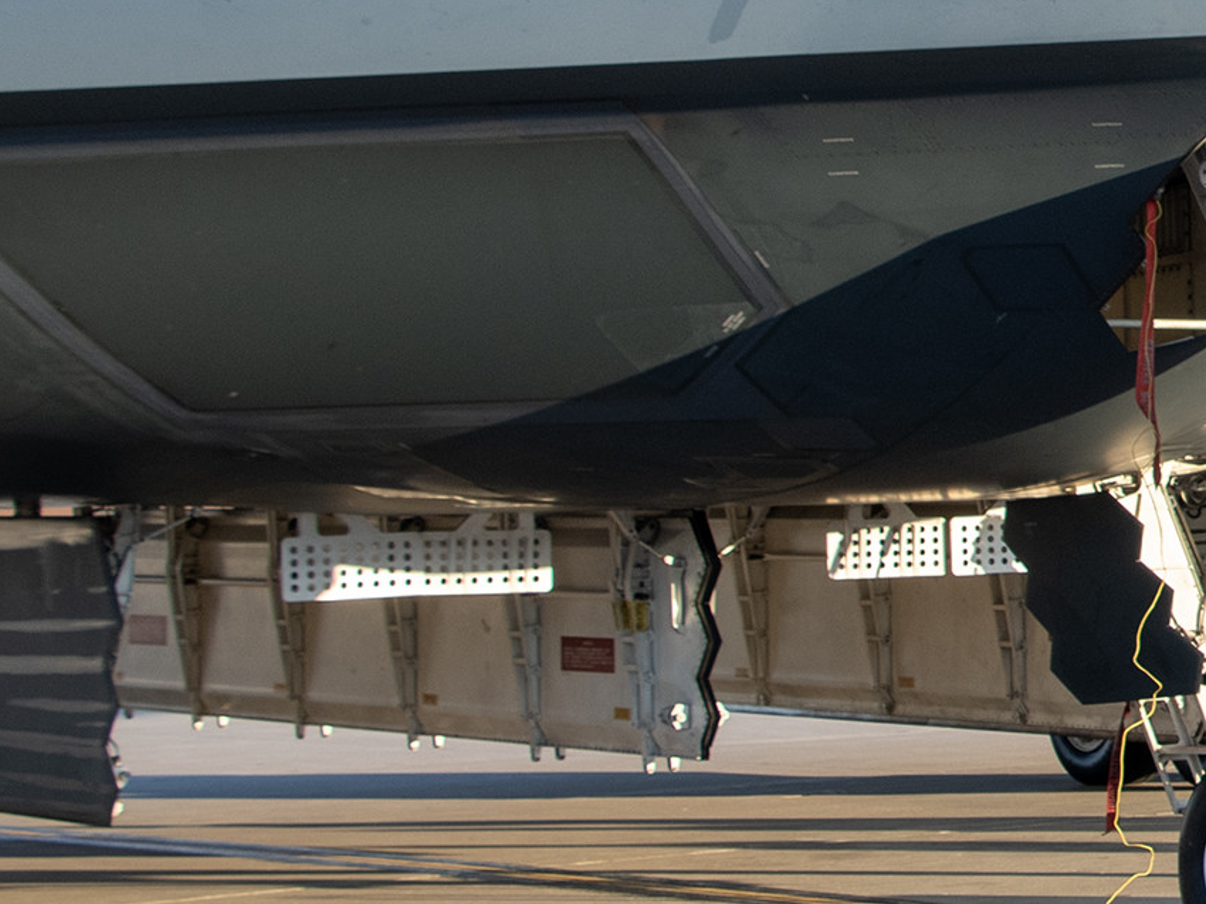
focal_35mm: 110
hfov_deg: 16.7
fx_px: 3831
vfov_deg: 13.4
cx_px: 1637
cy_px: 287
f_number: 6.3
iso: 200
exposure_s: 1/200
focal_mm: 24
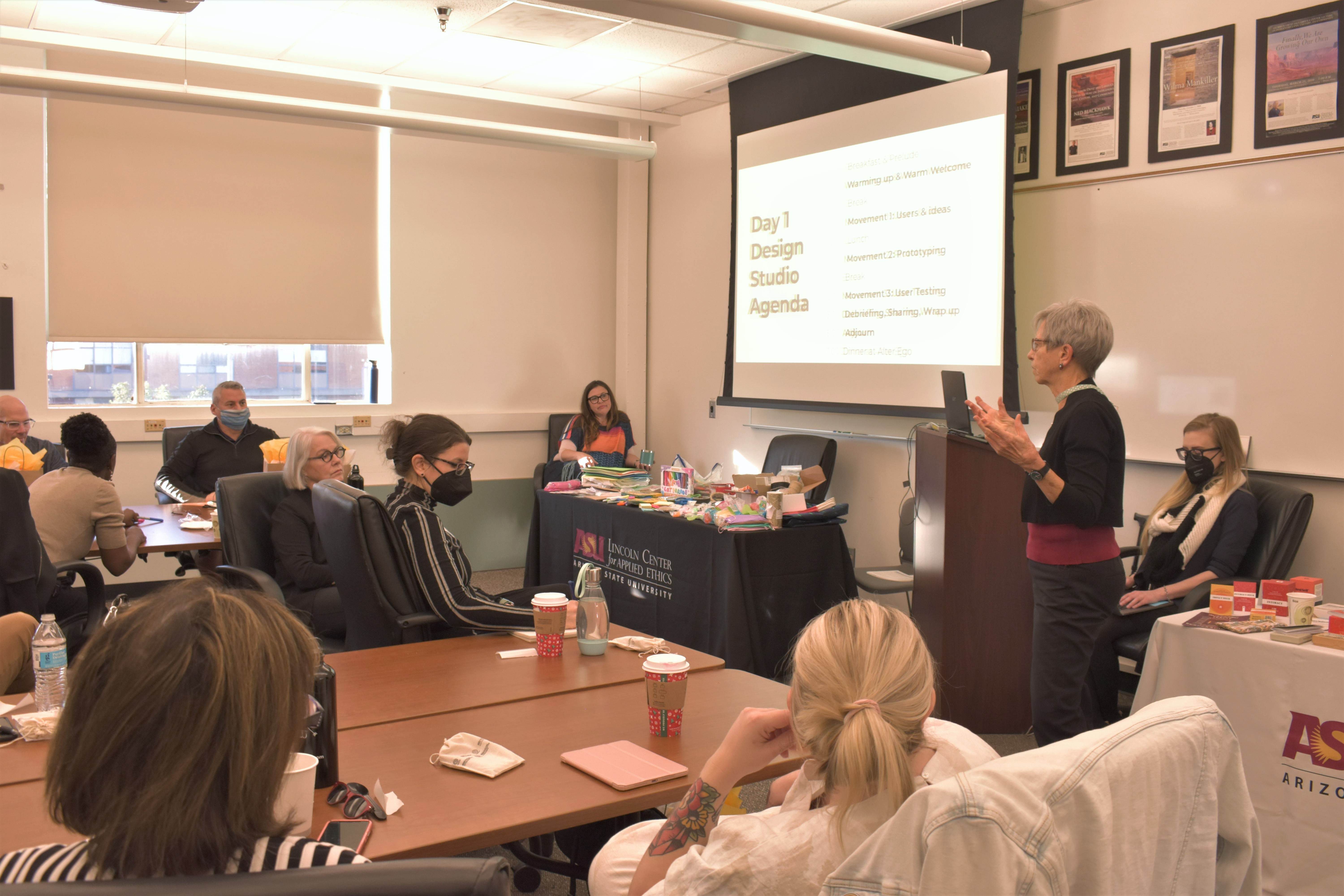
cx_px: 672
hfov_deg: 61.9
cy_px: 448
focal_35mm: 30
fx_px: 1120
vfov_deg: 43.6
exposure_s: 1/40
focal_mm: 20
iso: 1000
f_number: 5.6
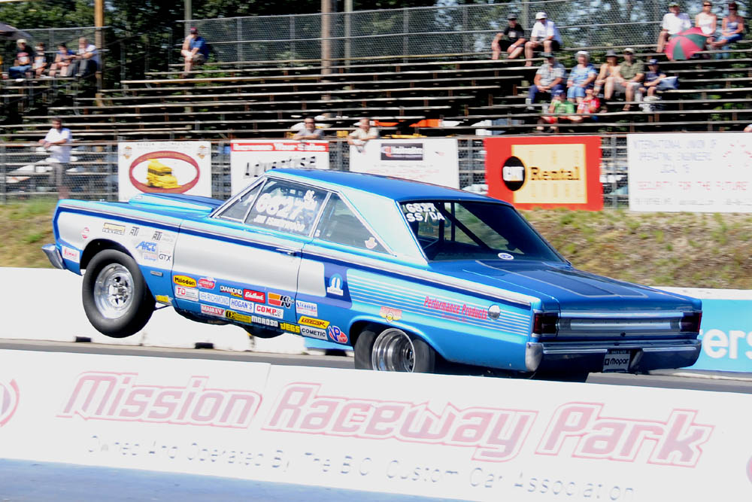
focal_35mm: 69
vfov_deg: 19.7
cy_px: 251
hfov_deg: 29.2
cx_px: 376
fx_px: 1441
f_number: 5.6
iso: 200
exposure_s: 1/500
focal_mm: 46
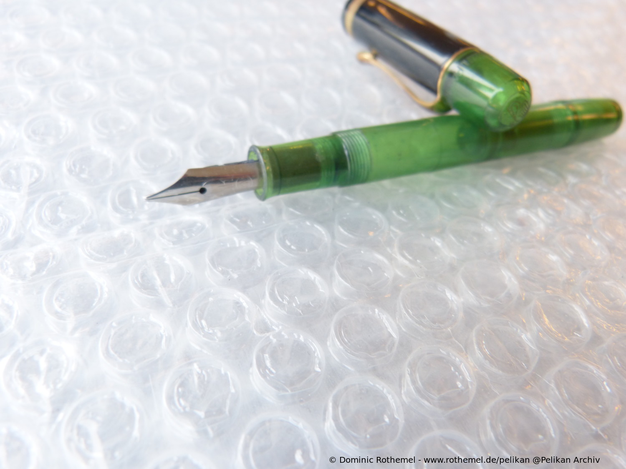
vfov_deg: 54.9
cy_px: 234
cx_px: 313
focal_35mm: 25
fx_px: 452
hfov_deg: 69.4
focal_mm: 4.5
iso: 100
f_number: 2.8
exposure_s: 1/30
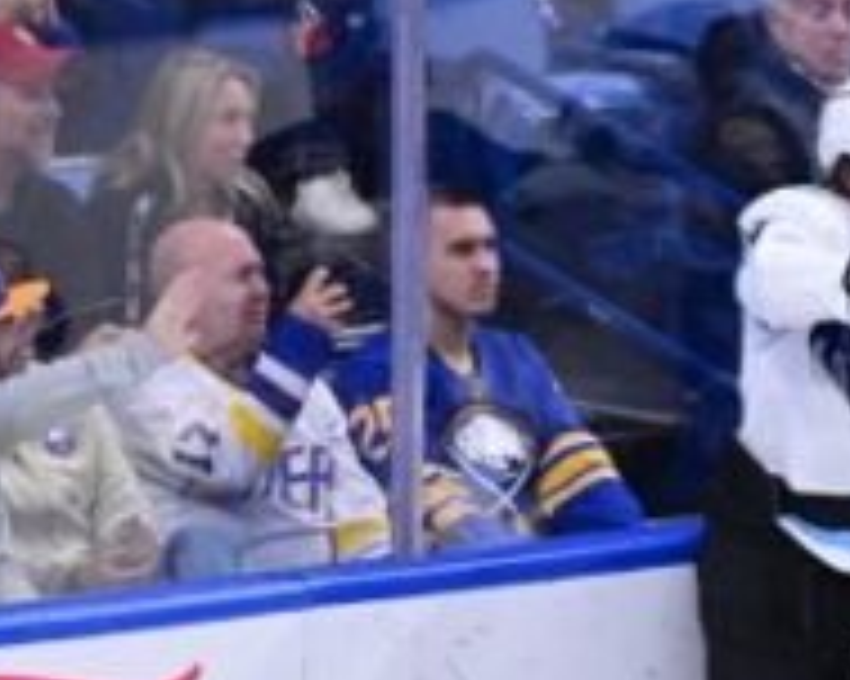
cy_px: 333
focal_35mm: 1145
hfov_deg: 1.7
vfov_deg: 1.4
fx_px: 28790
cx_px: 1021
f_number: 2.8
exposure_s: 1/2000
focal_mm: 300
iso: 4000
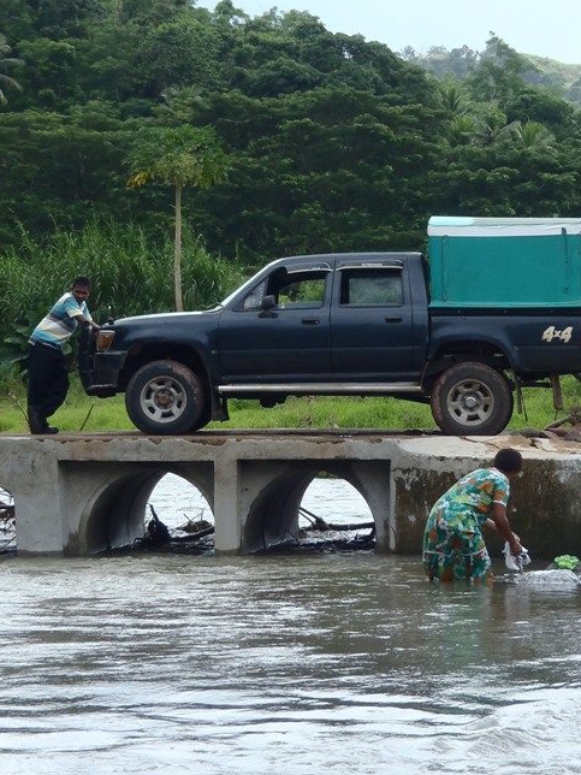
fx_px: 3334
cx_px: 379
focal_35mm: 149
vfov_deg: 13.3
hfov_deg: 10.0
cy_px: 404
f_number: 4.8
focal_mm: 17.22
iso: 80
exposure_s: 1/200
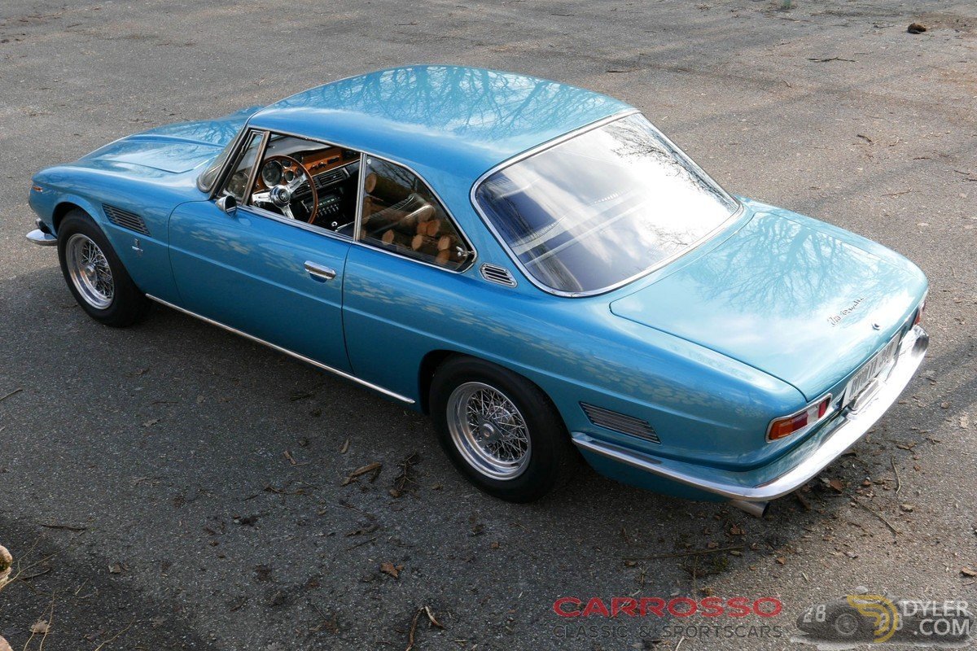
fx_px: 1167
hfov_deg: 45.4
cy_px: 326
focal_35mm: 43
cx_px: 488
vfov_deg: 31.2
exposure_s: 1/160
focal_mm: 19.3
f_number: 5.6
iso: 200
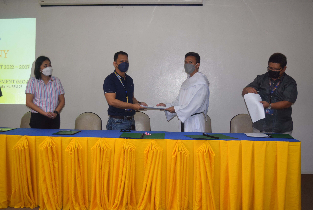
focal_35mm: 39
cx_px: 156
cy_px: 105
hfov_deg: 49.5
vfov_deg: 34.3
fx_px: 339
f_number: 5
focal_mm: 26
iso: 800
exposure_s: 1/100
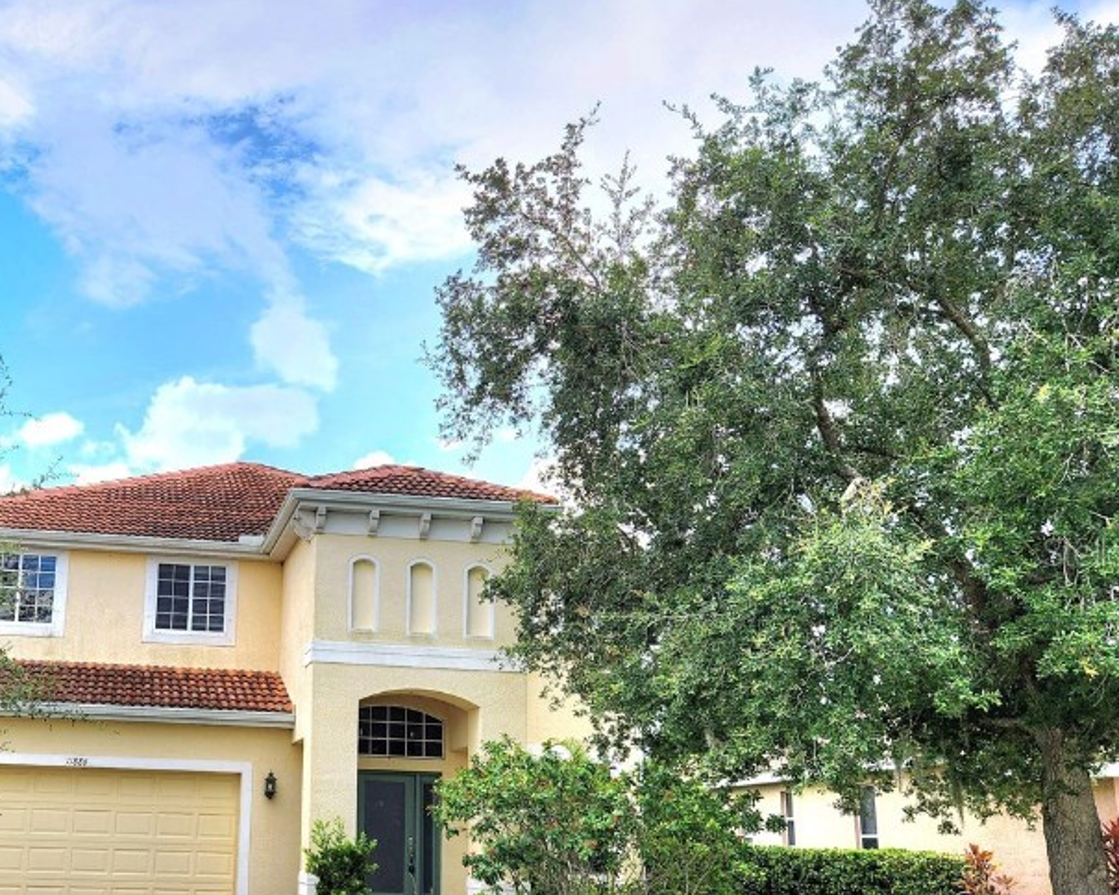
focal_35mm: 38
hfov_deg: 46.1
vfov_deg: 38.9
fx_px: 1258
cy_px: 551
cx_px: 270
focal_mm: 5.4
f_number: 1.8
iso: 20
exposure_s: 1/1250
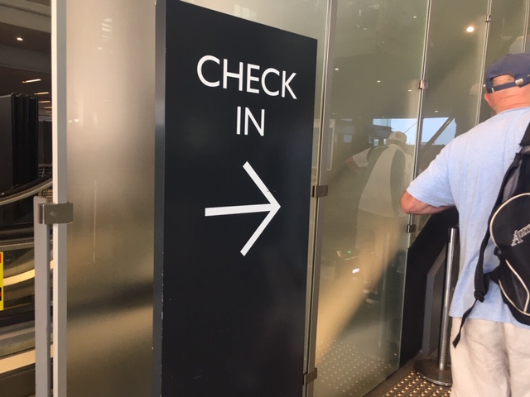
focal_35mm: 29
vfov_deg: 48.2
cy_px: 198
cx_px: 265
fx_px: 444
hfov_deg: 61.7
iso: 50
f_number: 2.2
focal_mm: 4.15
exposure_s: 1/33
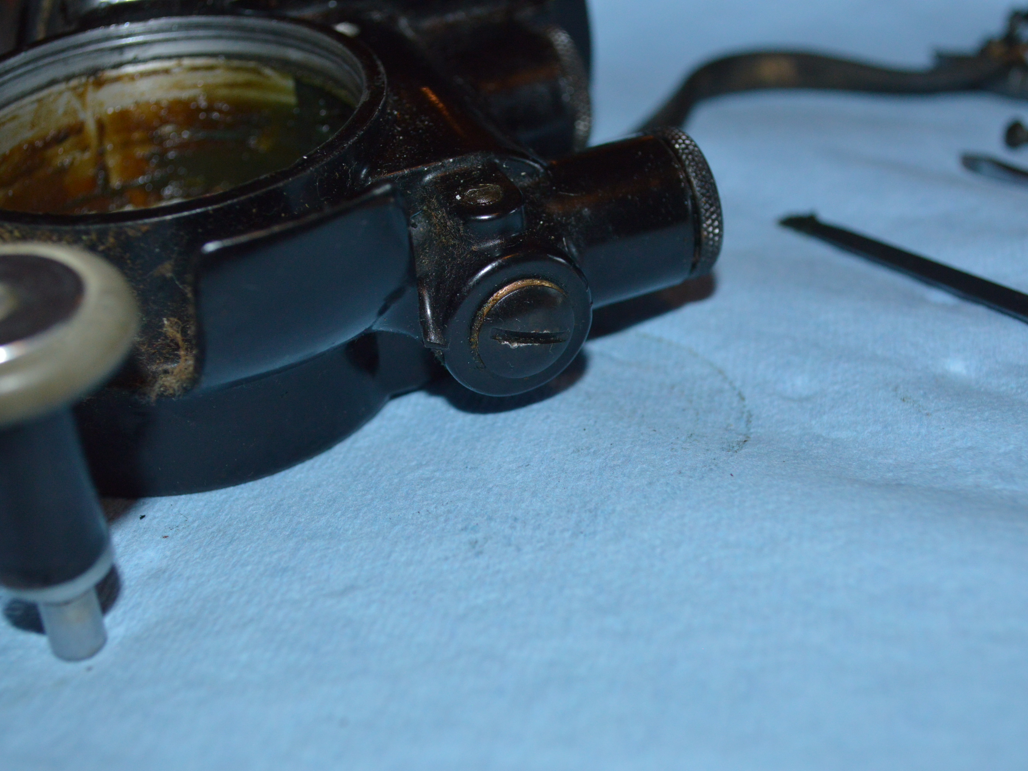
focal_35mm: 59
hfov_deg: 32.7
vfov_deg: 24.8
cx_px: 532
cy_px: 388
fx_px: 1752
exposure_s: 1/60
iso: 800
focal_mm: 36
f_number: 5
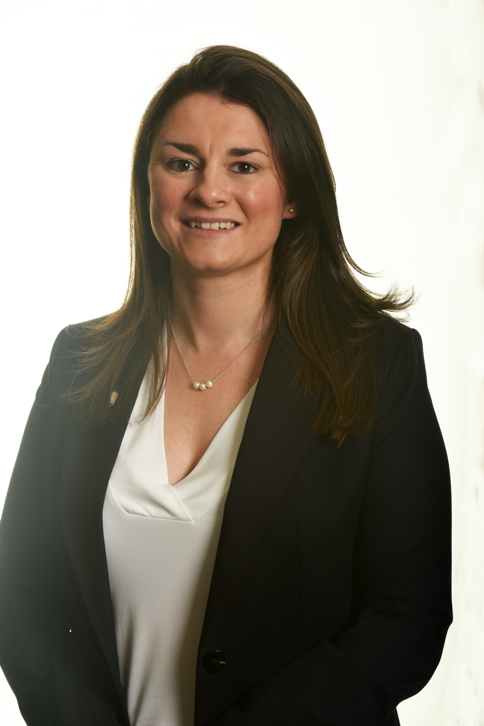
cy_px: 363
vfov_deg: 17.1
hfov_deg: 11.4
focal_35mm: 120
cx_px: 242
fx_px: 2418
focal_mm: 120
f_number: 9
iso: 100
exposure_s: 1/250
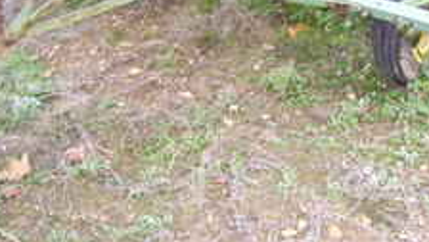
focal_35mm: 60
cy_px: 2
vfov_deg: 19.5
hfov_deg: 34.5
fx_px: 683
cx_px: 288
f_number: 2.7
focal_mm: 6
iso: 80
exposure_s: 1/80
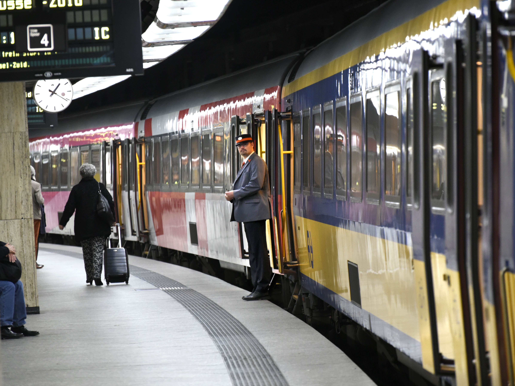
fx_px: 3496
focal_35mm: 235
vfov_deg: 6.3
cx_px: 264
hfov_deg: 8.4
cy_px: 189
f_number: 5.3
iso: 3200
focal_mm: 195
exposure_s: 1/60
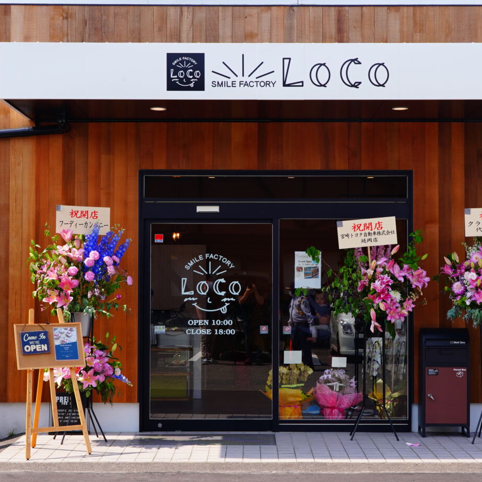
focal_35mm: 70
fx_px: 1103
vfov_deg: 24.7
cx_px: 249
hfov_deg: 24.7
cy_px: 240
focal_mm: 54
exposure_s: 1/200
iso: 400
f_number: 13
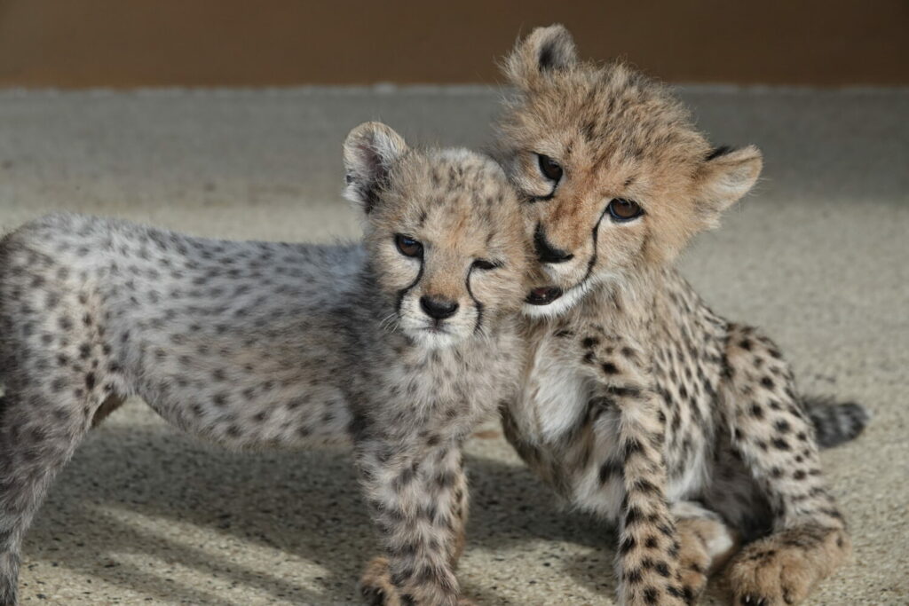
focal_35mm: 123
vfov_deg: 11.1
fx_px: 3106
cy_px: 303
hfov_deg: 16.7
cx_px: 454
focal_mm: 44.93
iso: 250
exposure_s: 1/800
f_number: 4
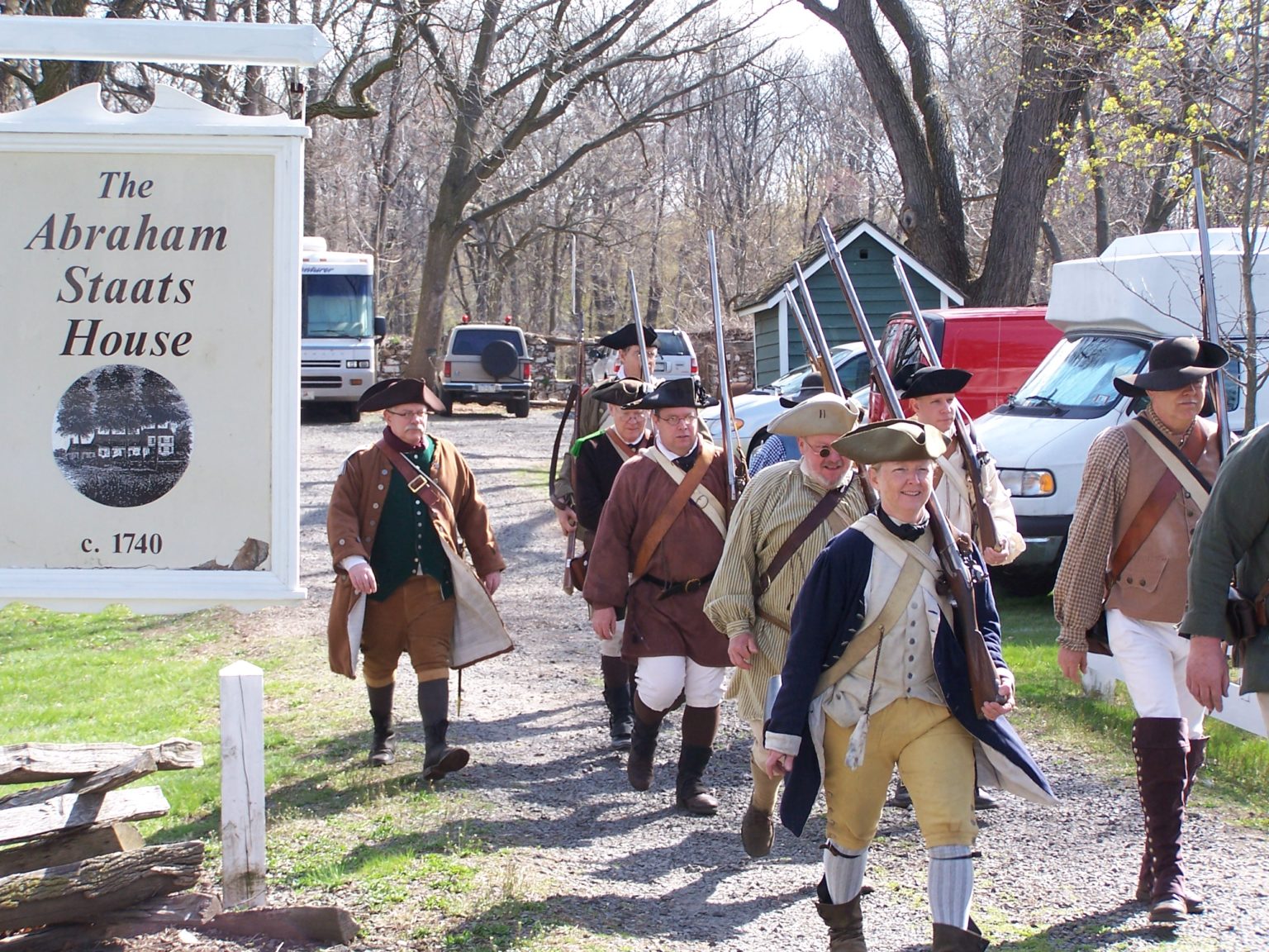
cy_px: 476
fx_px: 2749
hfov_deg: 26.0
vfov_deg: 19.6
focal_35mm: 75
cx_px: 634
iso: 80
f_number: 3.2
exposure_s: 1/250
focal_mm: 12.4
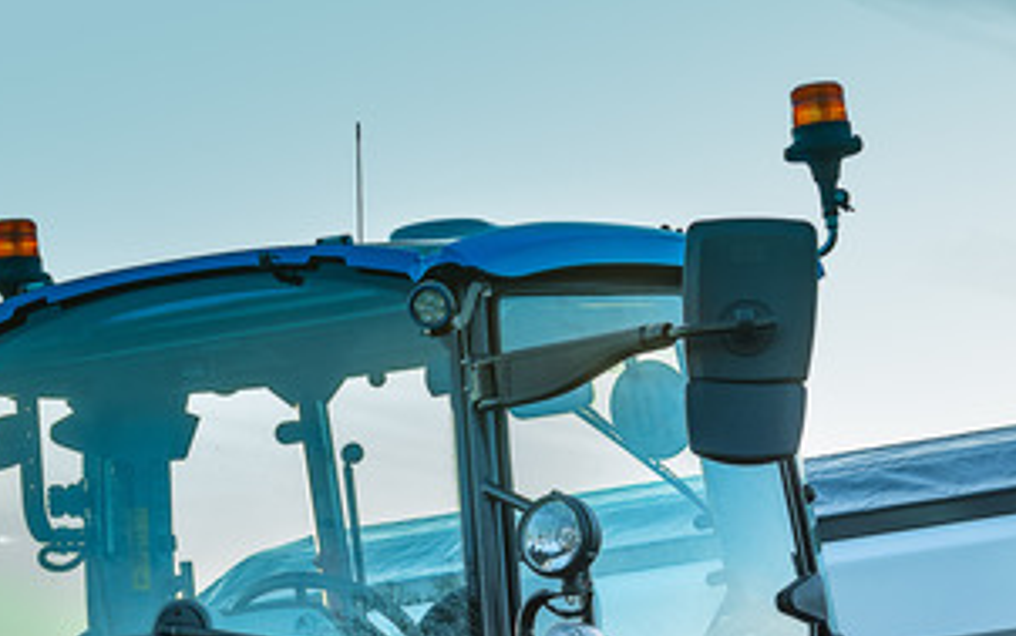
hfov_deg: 8.6
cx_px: 414
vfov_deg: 5.4
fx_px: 6731
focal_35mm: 243
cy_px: 954
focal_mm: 80
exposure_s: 1/100
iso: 200
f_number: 5.6
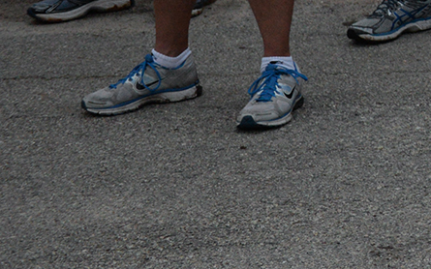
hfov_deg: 9.5
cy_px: -288
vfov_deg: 6.2
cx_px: 852
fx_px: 2419
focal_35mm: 206
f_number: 4
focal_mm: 50
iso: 1600
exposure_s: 1/125
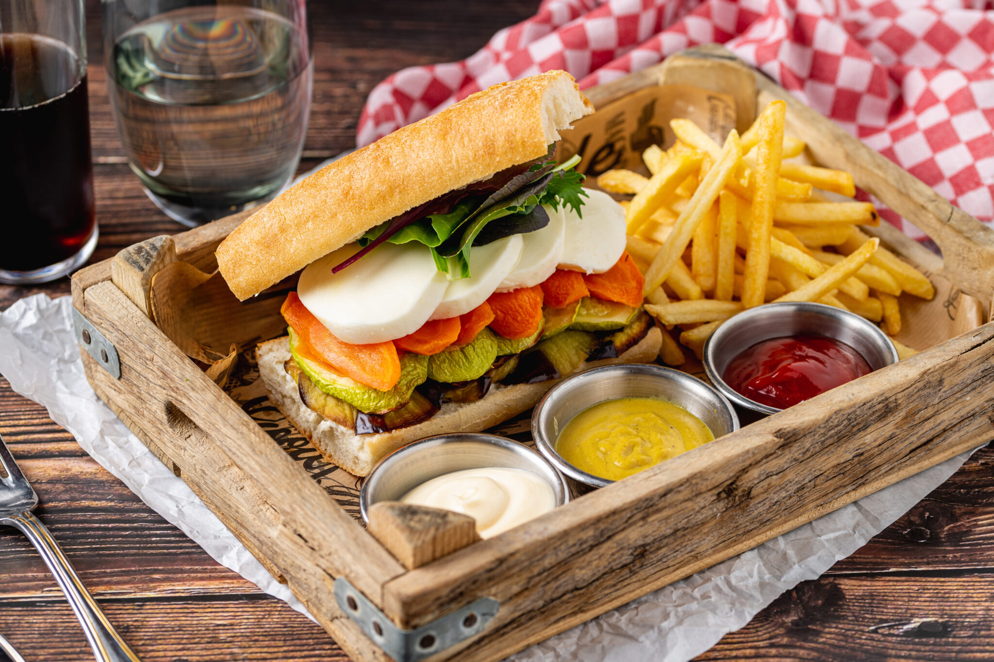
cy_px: 331
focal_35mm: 105
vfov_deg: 13.0
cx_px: 497
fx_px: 2899
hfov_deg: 19.5
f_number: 9
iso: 100
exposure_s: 1/200
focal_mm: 105
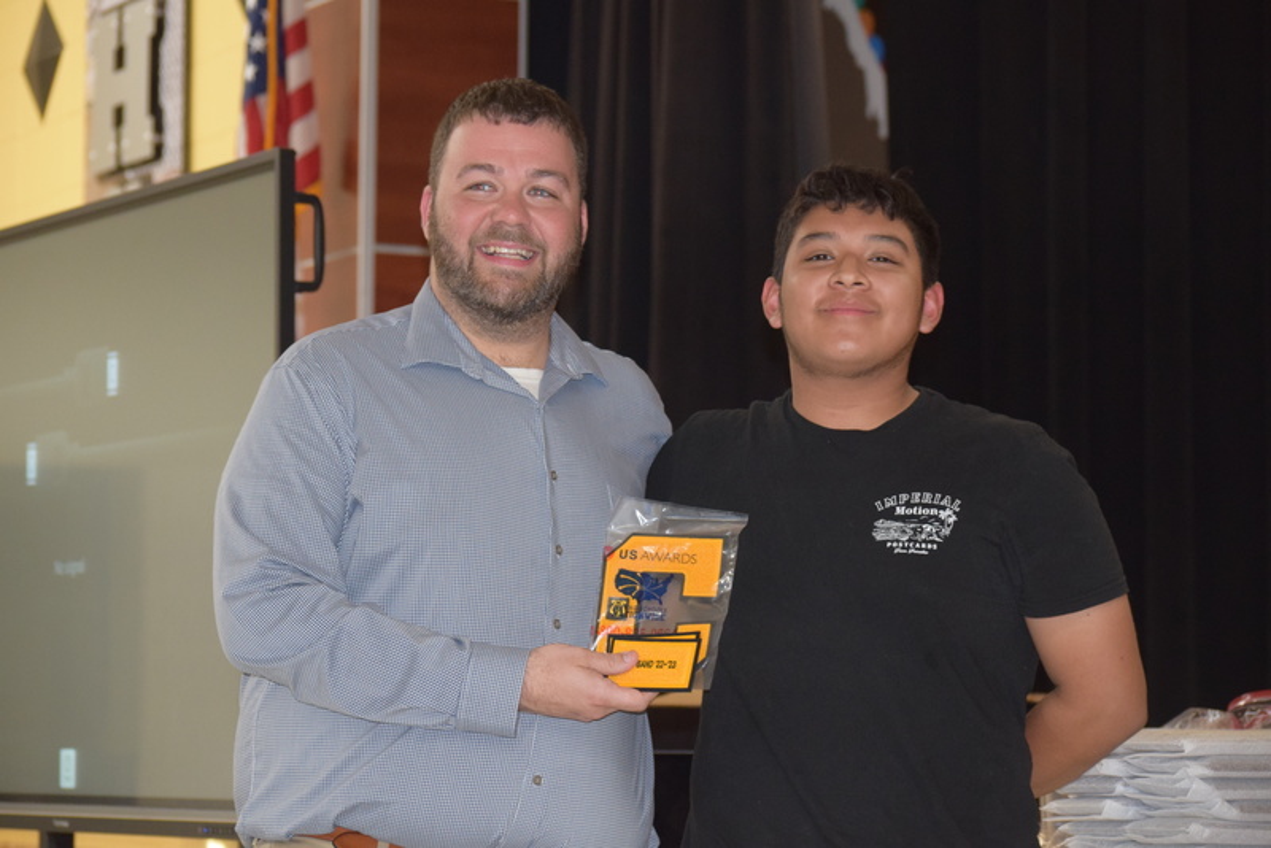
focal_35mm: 112
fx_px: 3973
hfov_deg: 18.2
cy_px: 424
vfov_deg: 12.2
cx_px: 636
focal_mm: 75
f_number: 4.2
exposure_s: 1/60
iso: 2000
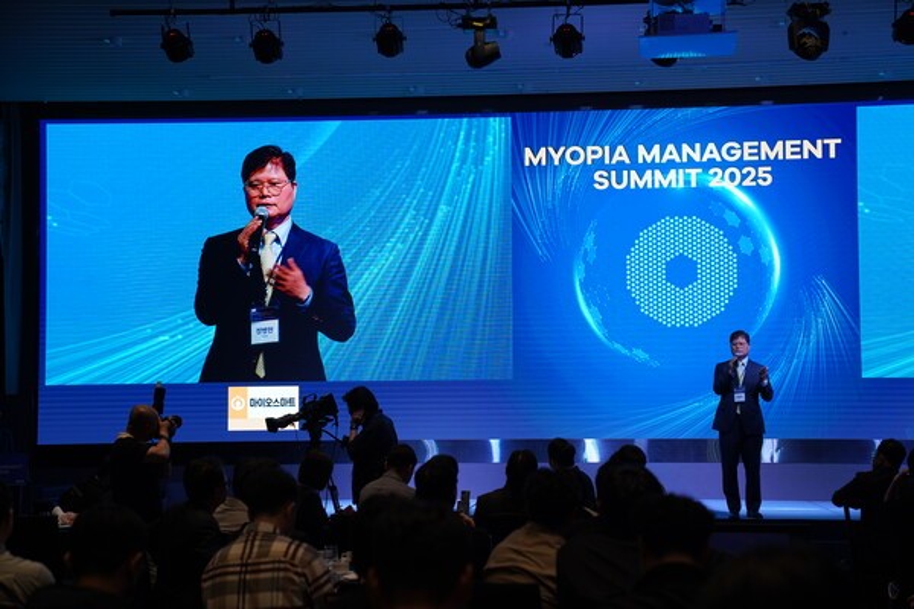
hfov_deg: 28.8
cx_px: 457
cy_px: 304
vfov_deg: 19.5
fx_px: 1777
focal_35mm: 70
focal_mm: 70
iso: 800
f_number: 4
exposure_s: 1/160
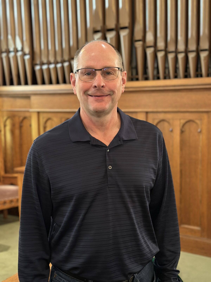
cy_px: 141
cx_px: 106
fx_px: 390
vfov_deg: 39.7
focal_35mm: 48
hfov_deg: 30.3
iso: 500
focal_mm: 6.86
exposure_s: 1/40
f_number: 1.78
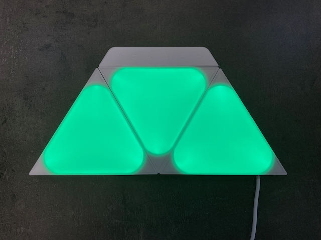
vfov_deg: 53.1
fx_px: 241
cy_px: 120
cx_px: 160
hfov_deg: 67.3
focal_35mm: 26
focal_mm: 4.25
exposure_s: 1/335
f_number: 1.8
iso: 40
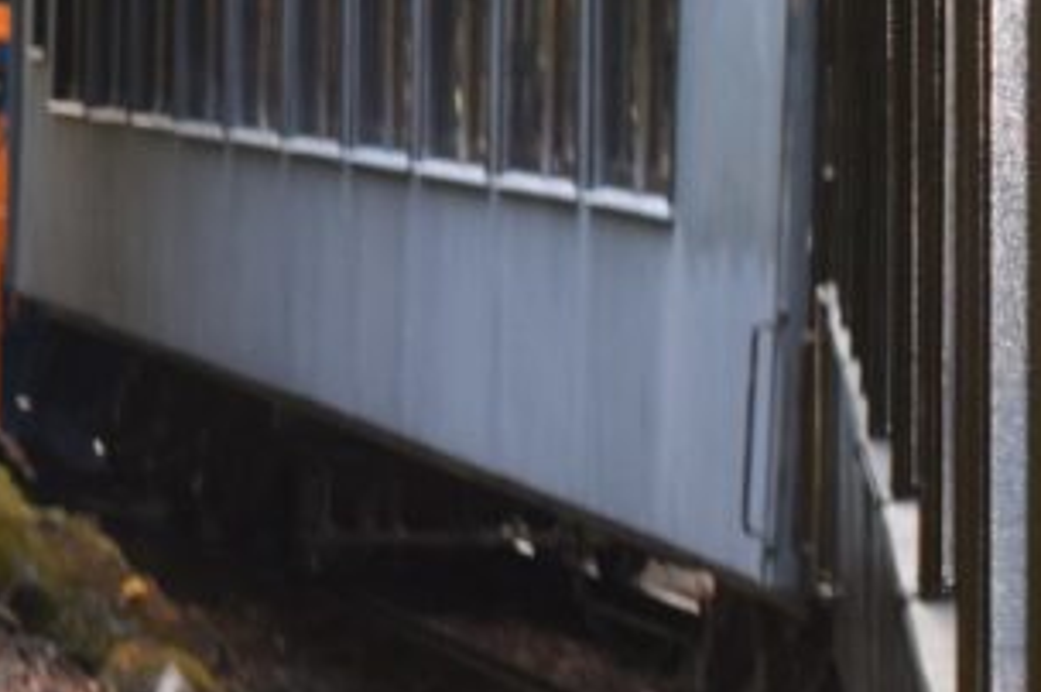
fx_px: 9416
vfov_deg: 4.2
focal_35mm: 326
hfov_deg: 6.3
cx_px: -17
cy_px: 236
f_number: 5.6
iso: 1100
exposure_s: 1/60
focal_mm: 55
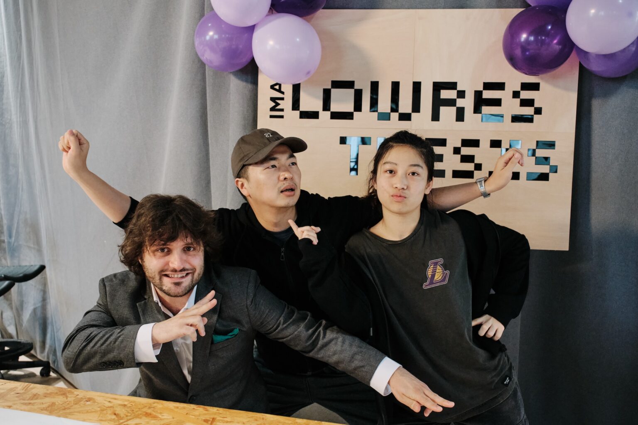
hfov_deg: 54.4
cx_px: 319
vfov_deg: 37.9
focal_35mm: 35
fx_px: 620
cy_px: 212
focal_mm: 23.5
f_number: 3.6
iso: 5000
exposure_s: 1/125
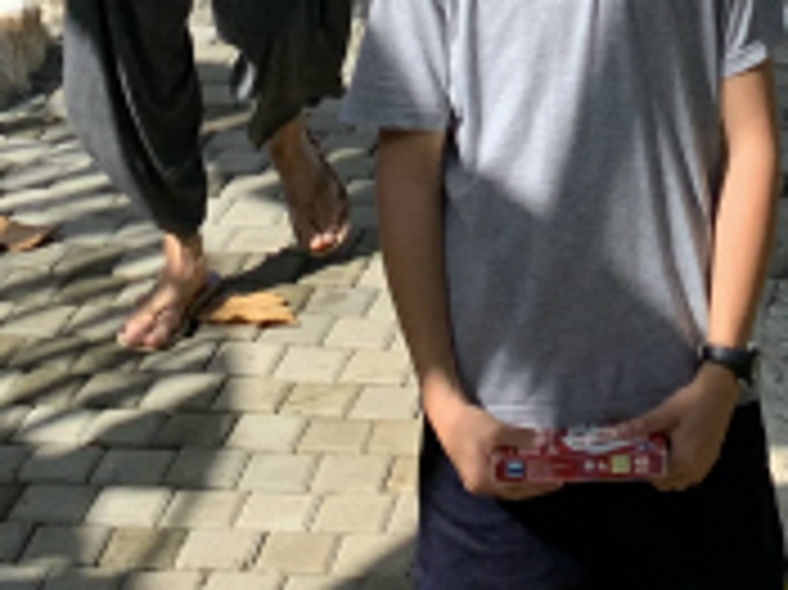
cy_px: -667
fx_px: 2684
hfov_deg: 16.4
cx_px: 788
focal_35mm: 118
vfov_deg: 11.1
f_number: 1.8
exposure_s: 1/1266
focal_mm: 4.25
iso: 25
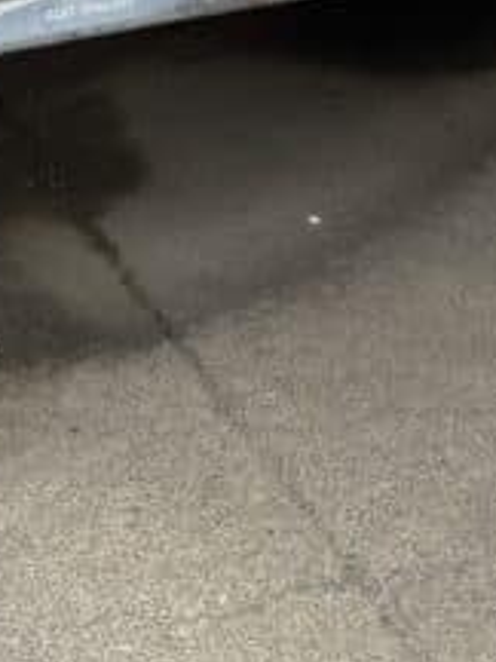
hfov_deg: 12.9
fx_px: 2178
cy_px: -598
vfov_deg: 14.7
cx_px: 52
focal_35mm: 114
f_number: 1.78
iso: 100
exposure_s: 1/2445
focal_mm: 6.76
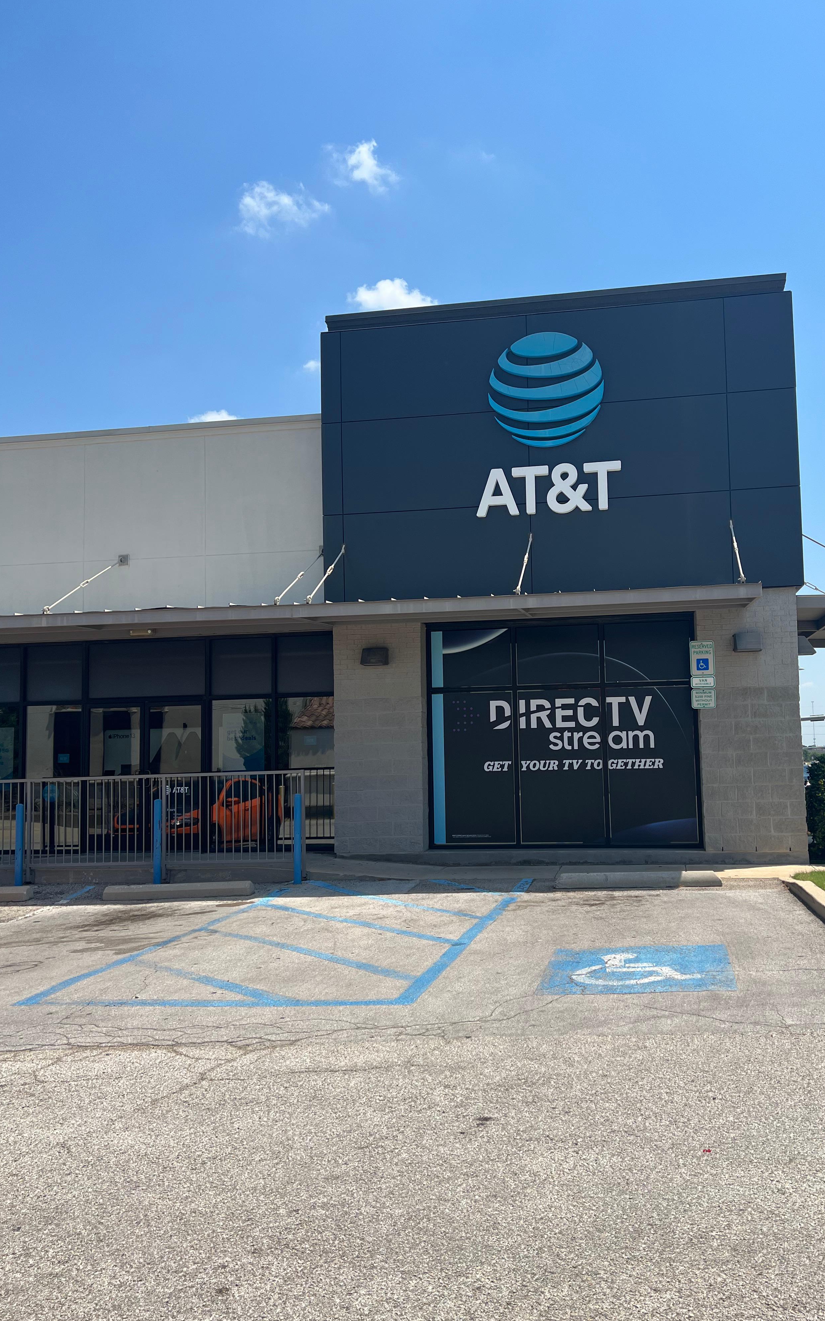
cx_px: 489
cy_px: 664
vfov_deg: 66.5
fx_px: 1007
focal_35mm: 28
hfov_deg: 44.3
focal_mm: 5.7
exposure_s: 1/5319
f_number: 1.5
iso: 50
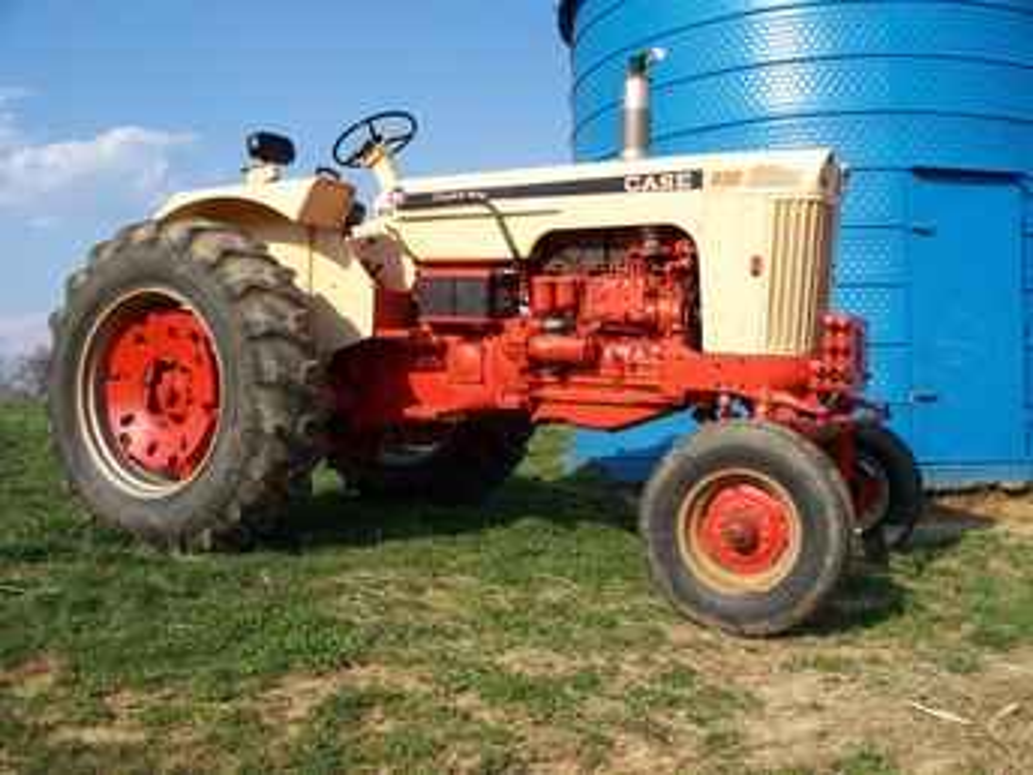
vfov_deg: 39.7
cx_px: 516
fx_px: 1074
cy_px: 388
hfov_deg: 51.4
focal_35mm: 36
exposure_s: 1/400
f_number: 5
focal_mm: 7.54
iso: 64
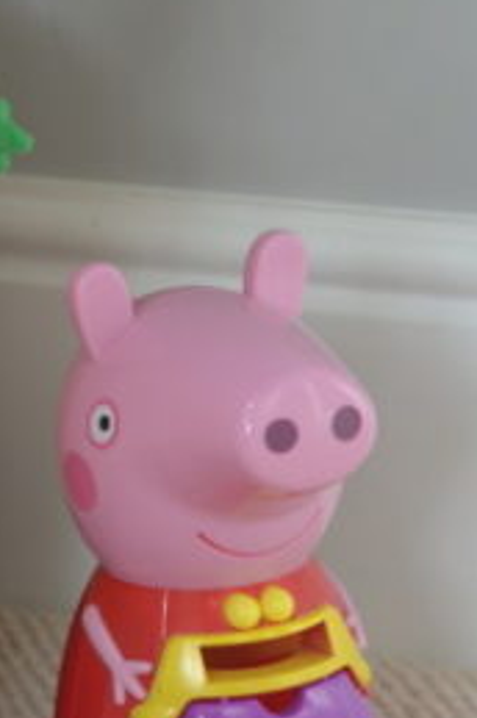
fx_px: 4623
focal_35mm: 232
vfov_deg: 8.9
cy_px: 416
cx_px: 58
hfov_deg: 5.9
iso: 400
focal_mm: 100
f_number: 5.3
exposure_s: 1/30
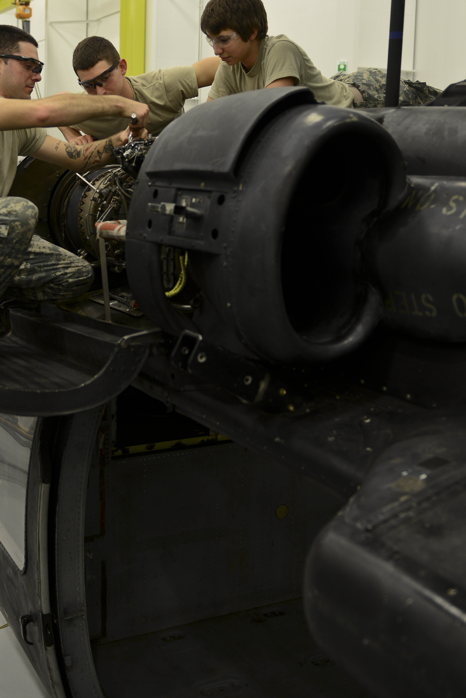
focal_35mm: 41
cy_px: 283
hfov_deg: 32.5
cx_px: 168
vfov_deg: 47.2
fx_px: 795
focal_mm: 29
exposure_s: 1/100
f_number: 2.8
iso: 500
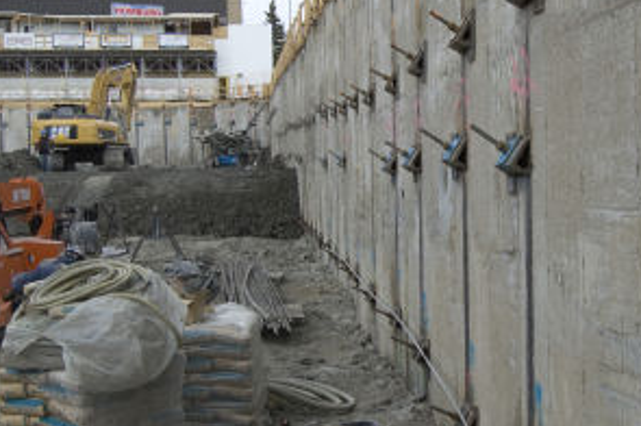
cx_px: 452
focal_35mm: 55
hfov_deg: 35.7
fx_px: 978
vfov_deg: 24.6
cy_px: 199
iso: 200
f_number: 6.3
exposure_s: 1/160
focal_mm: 18
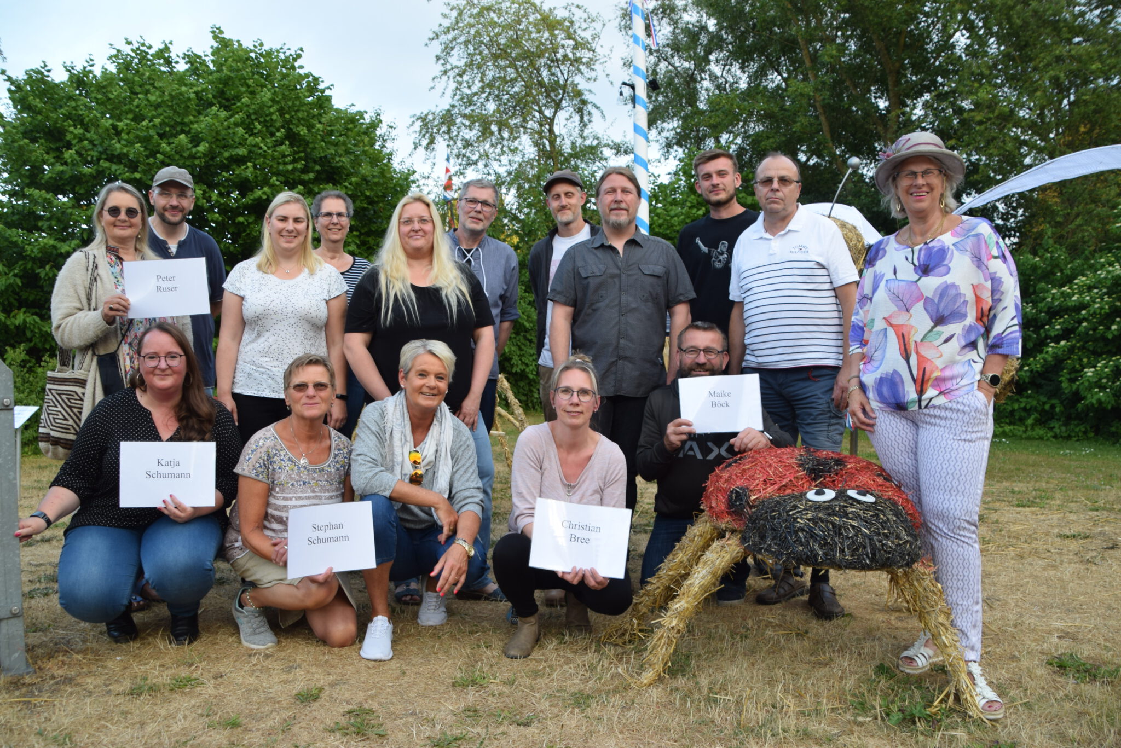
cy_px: 374
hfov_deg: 67.4
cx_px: 560
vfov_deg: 48.0
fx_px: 841
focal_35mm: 27
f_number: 5.6
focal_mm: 18
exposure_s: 1/125
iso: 160
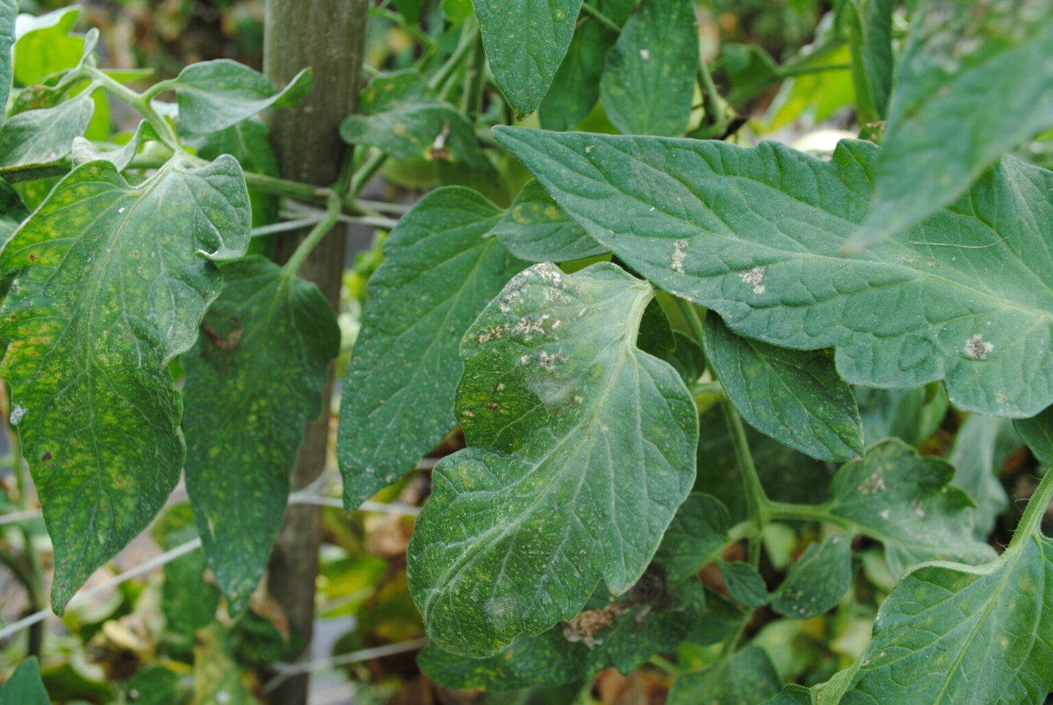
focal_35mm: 33
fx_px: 966
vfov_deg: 40.1
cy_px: 352
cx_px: 526
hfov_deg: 57.2
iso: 140
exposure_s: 1/60
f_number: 8
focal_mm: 22
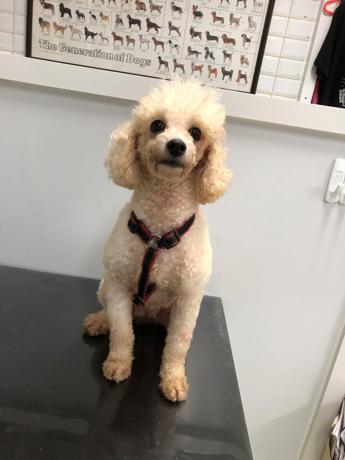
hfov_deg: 49.7
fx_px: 372
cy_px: 230
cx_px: 172
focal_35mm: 28
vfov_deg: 63.4
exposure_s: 1/17
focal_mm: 4
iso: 40
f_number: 1.8
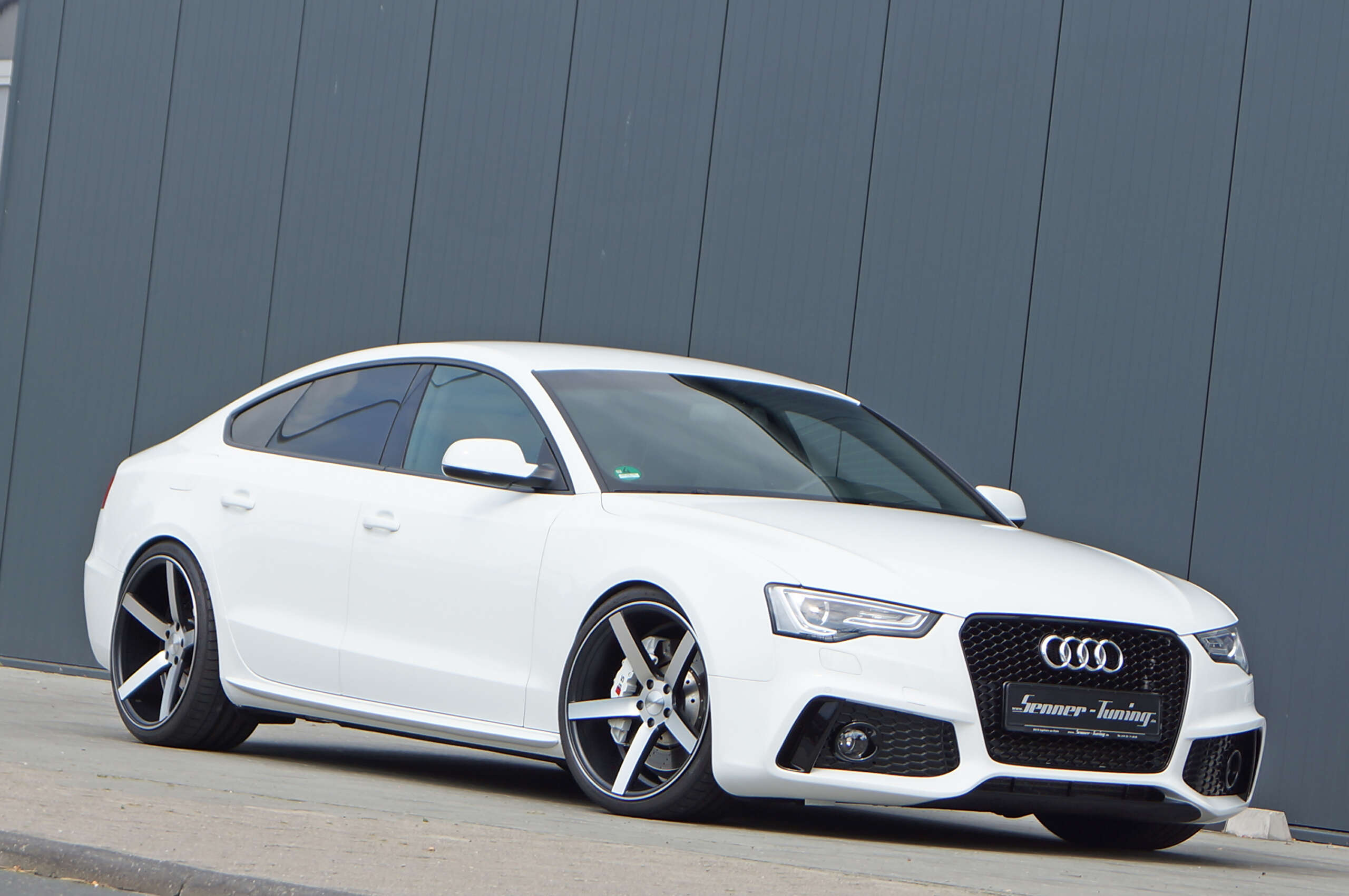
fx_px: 5616
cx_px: 674
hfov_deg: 13.7
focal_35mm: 150
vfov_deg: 9.1
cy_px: 448
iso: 100
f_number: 6.3
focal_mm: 50
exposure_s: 1/400
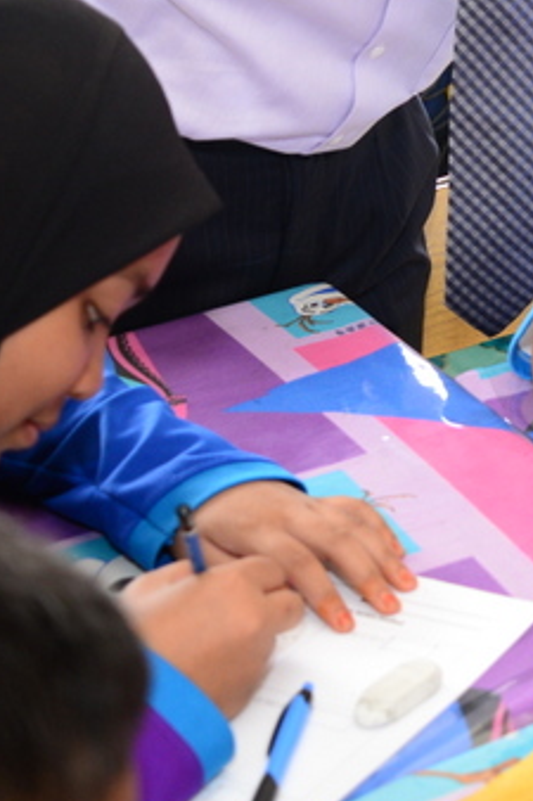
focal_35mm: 94
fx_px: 2090
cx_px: 876
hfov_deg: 13.4
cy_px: 36
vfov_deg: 21.1
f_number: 4
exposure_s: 1/200
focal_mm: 31
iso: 800
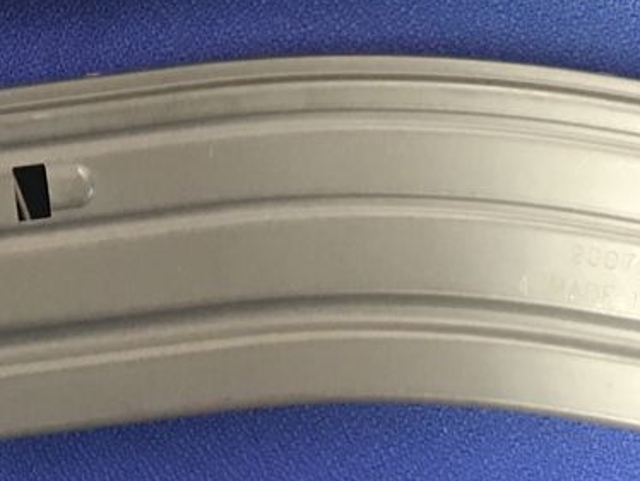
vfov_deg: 14.7
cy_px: -264
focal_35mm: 93
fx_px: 1721
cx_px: 27
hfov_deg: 20.5
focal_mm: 4.15
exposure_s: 1/4
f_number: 2.2
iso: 64
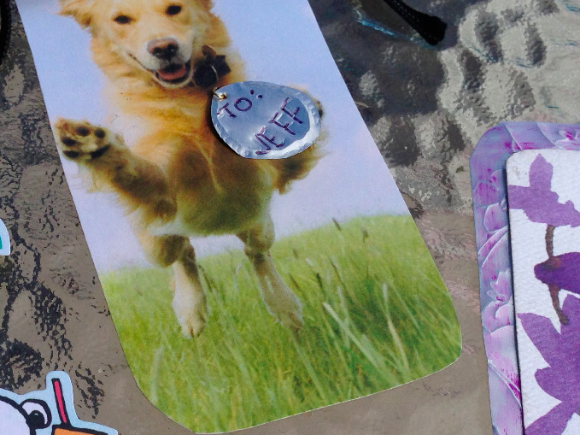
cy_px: 367
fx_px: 1173
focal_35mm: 70
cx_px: 249
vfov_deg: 20.7
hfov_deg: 27.7
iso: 50
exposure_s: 1/1595
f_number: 2.4
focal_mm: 4.12
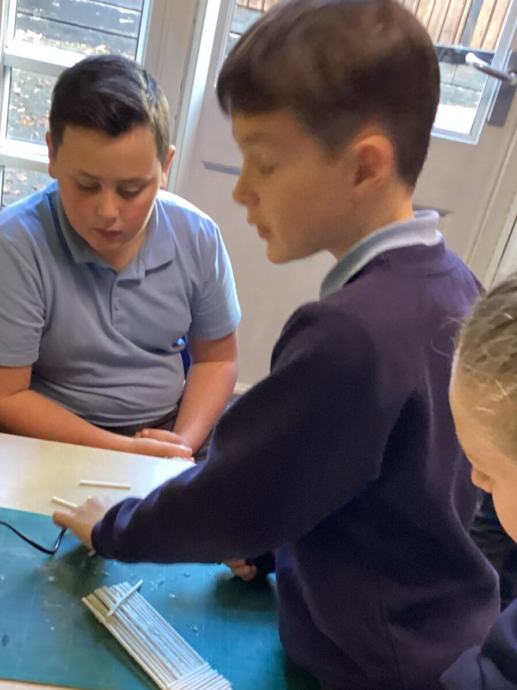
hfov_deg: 27.5
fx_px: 1056
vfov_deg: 35.1
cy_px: 545
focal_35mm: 53
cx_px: 281
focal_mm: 3.3
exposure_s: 1/50
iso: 320
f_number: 2.4
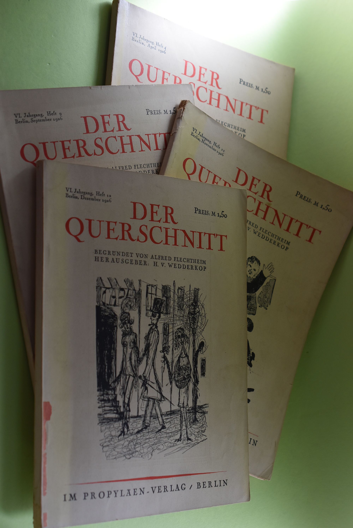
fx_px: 881
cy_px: 264
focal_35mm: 60
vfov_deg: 33.4
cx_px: 176
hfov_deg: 22.7
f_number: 5
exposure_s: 1/100
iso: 400
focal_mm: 40
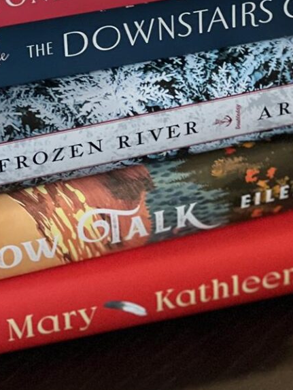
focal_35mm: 206
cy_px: 160
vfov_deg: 9.6
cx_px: 230
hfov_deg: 7.2
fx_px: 2323
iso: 320
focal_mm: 9
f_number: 2.8
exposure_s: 1/30
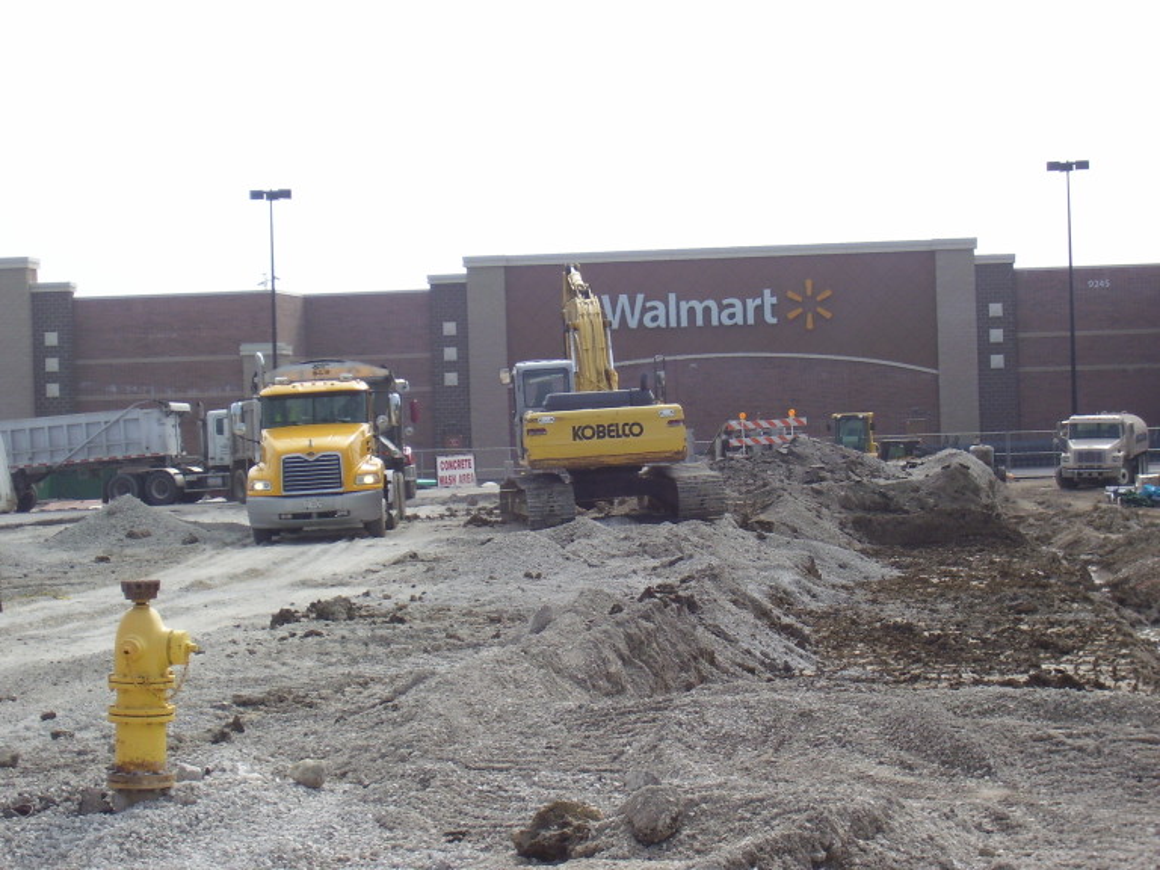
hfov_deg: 23.8
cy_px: 435
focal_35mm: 82
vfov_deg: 18.0
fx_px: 2748
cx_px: 580
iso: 80
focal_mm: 13.5
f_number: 4.1
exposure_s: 1/750
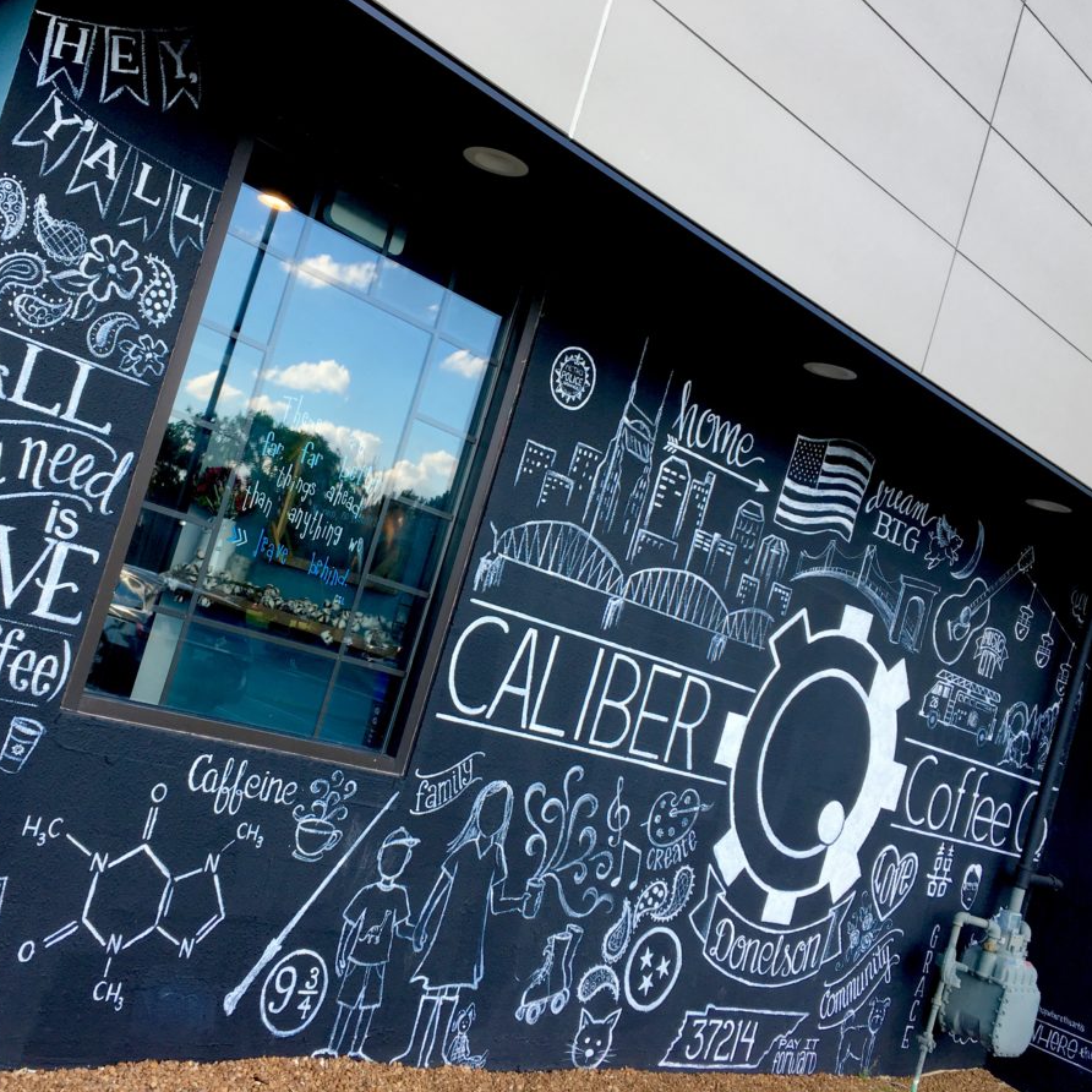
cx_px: 414
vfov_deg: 47.2
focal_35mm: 35
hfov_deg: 46.8
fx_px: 1249
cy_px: 536
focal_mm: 4.15
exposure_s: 1/300
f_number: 2.2
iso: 25
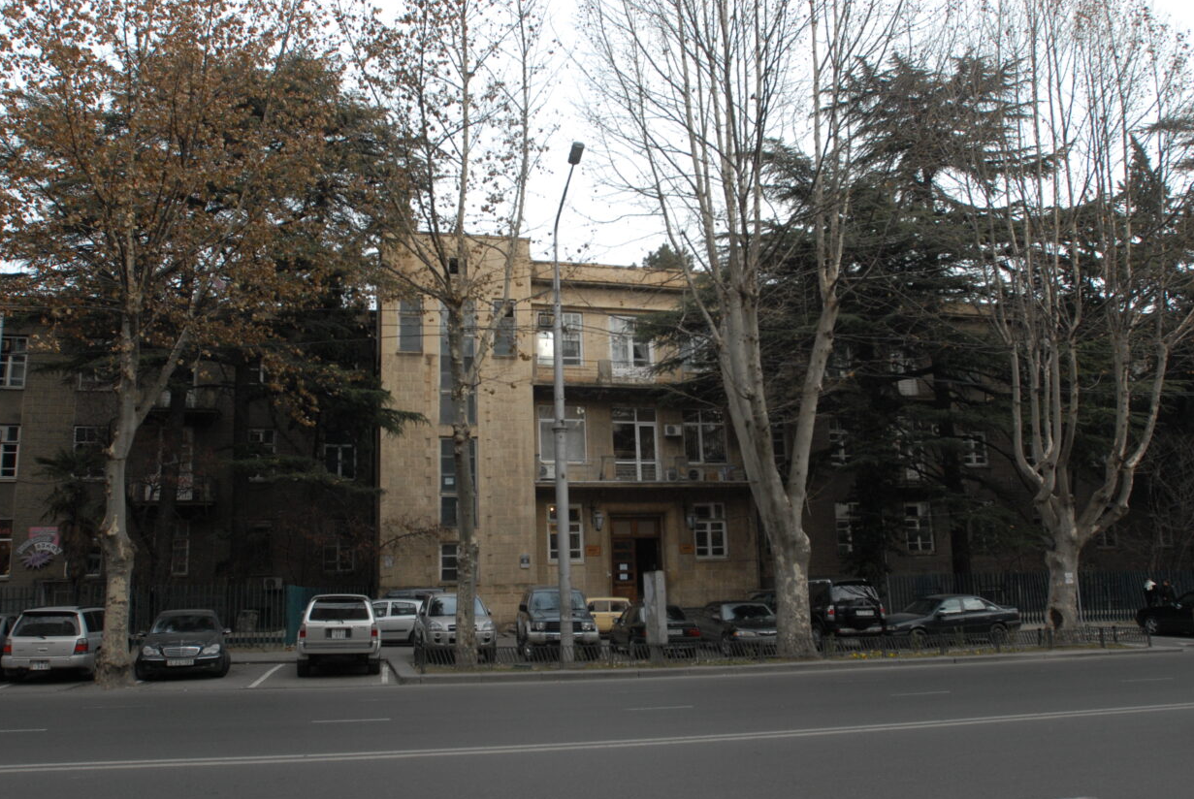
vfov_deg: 48.8
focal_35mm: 27
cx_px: 575
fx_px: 881
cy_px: 412
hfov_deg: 68.2
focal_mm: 17
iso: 400
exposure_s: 1/350
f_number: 5.6
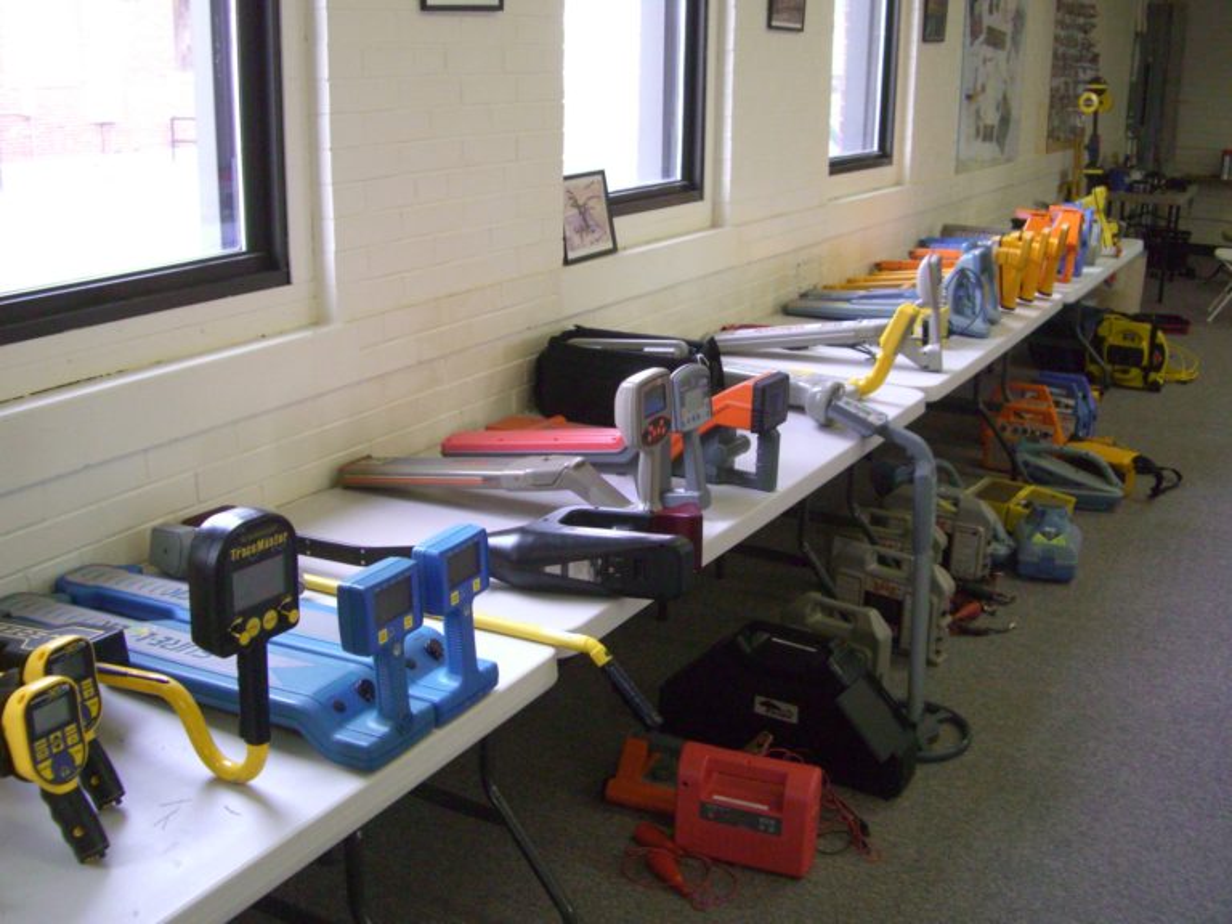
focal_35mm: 38
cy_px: 462
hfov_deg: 49.0
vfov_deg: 37.7
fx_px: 1352
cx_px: 616
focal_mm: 7.9
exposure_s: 1/100
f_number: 2.8
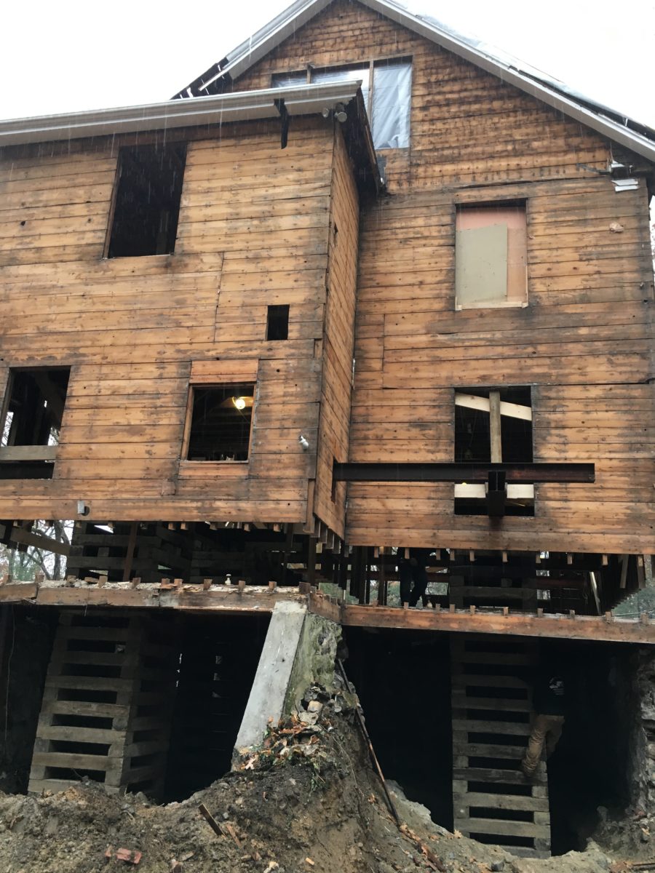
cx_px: 328
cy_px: 436
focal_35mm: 29
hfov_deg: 48.2
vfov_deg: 61.7
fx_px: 732
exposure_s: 1/30
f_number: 2.2
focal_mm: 4.15
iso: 40
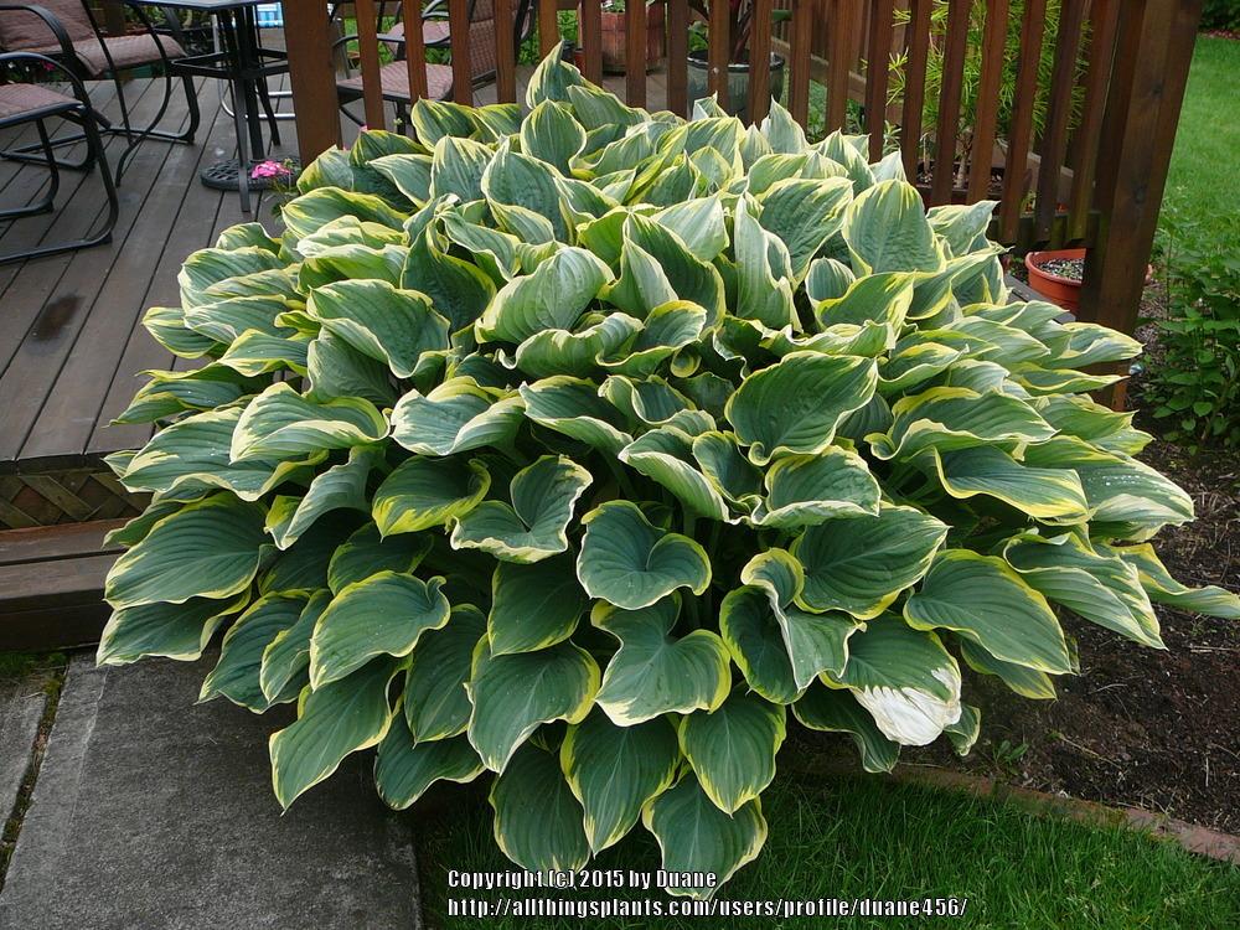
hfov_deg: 52.6
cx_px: 620
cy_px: 465
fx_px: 1254
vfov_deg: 40.7
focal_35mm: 35
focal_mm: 5.2
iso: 80
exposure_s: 1/250
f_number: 2.8
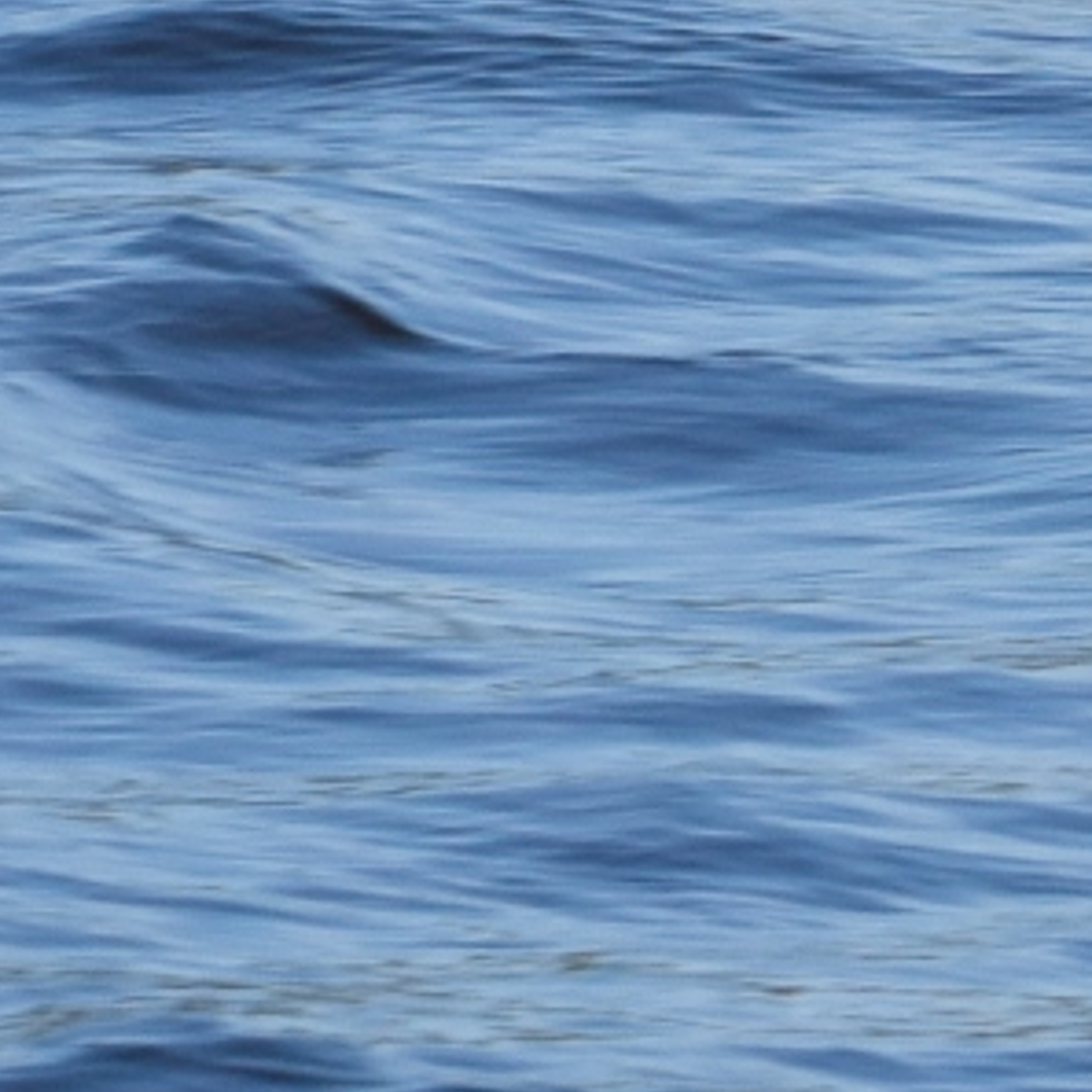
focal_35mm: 701
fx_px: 25019
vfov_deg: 2.5
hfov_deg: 2.4
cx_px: 4346
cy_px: -1155
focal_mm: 68
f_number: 10
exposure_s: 1/400
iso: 200
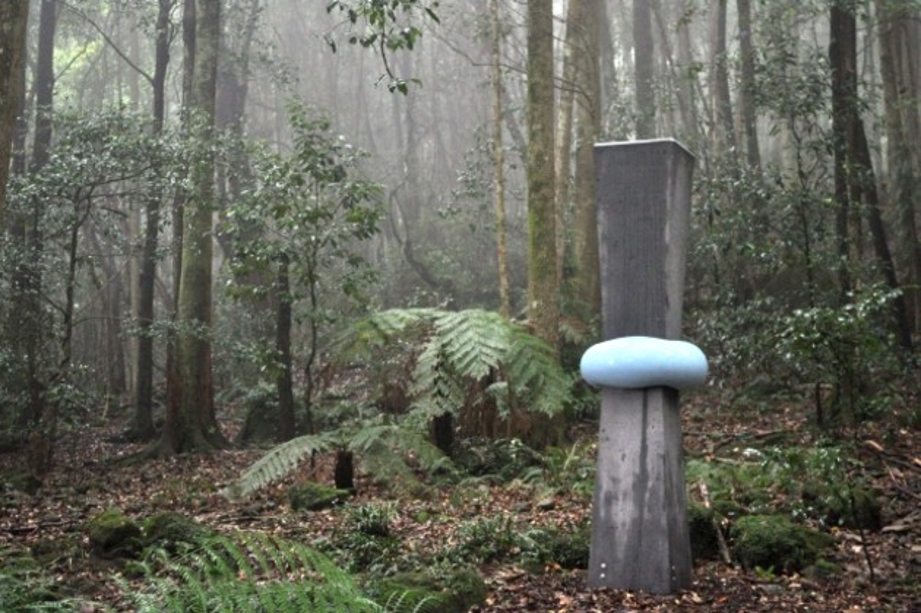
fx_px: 1457
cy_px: 306
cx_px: 460
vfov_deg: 23.7
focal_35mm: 57
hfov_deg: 35.1
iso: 1600
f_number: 4.2
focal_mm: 38
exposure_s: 1/40
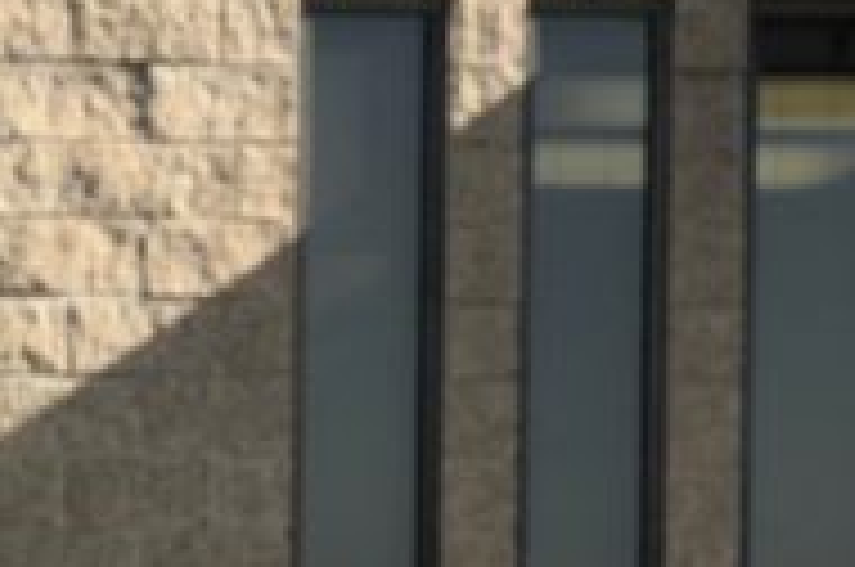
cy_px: 1341
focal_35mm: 292
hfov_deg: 7.0
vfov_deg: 4.6
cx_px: -369
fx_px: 6923
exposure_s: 1/695
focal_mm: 6
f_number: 2.4
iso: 16
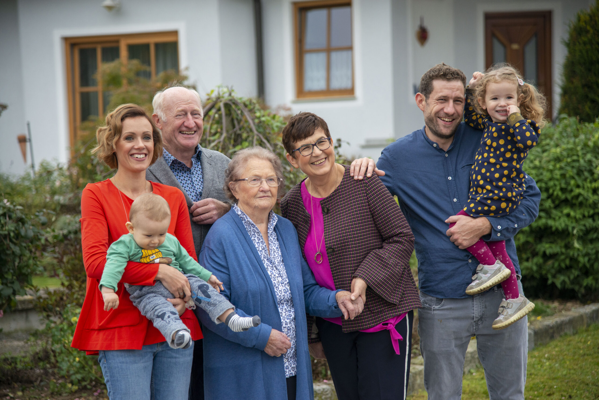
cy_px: 200
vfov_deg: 13.7
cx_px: 300
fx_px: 1664
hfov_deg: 20.4
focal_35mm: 100
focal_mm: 100
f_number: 4
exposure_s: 1/1250
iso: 640
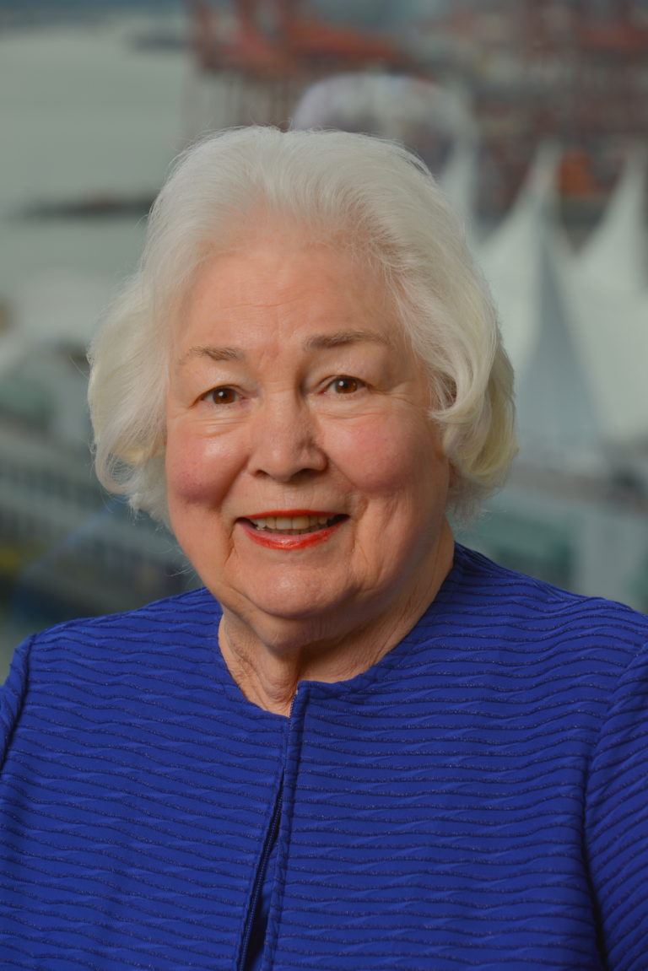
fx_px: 4047
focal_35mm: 150
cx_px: 324
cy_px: 486
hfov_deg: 9.2
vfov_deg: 13.7
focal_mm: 150
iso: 100
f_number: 8
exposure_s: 1/100
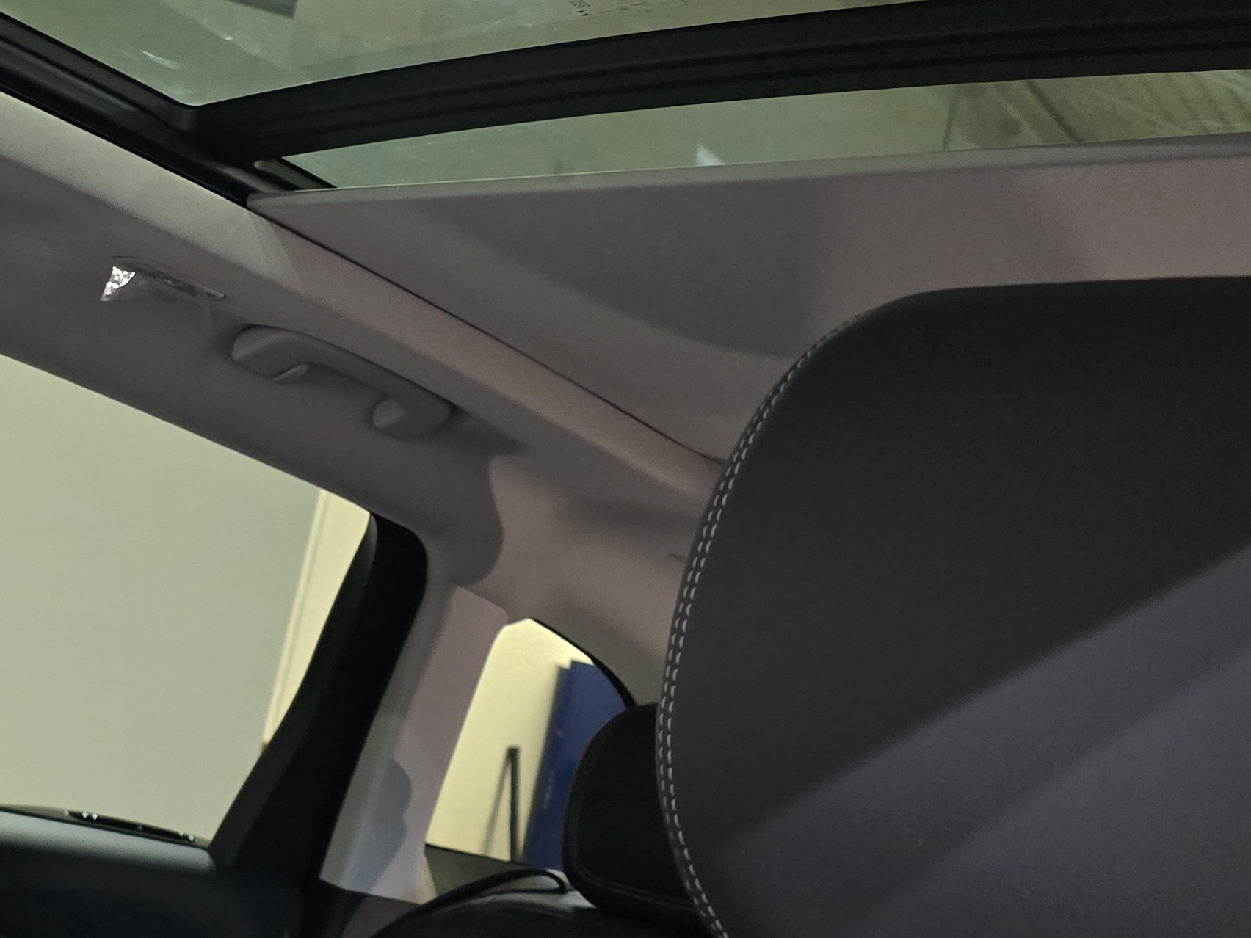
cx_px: 110
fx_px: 1952
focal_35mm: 54
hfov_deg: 33.5
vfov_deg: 27.0
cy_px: 389
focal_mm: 6.3
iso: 1250
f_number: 1.7
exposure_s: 1/60
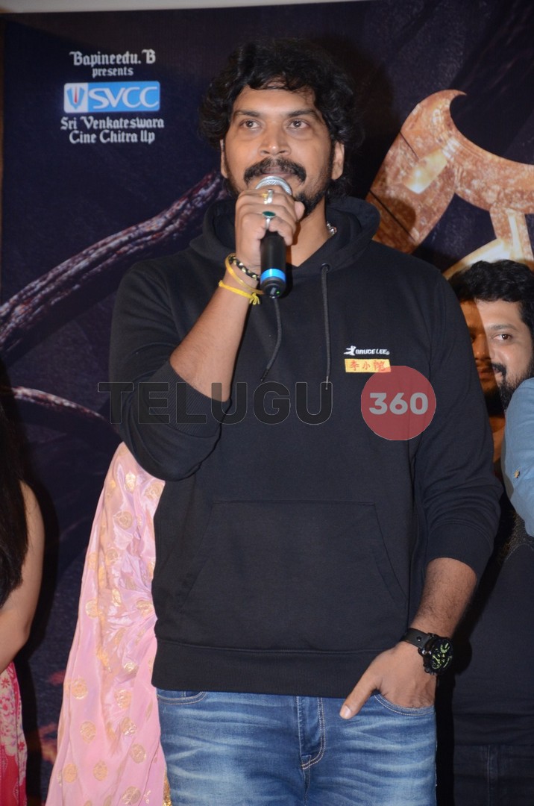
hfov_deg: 8.7
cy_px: 403
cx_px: 267
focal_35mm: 158
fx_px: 3518
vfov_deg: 13.1
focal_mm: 105
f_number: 5.6
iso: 1000
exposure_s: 1/125
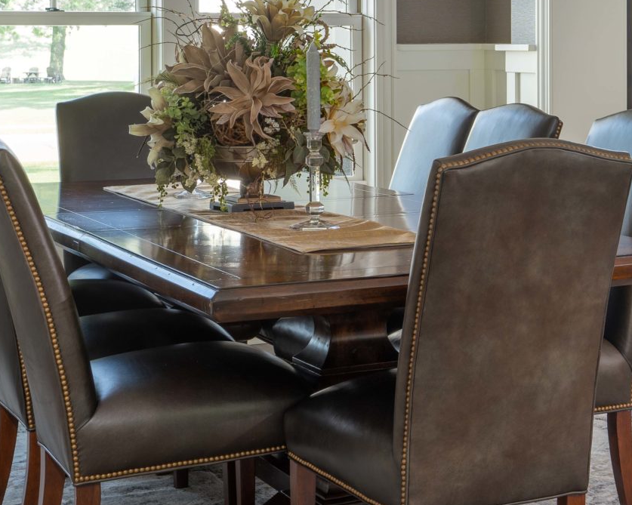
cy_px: 70
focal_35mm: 85
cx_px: 621
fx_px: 1589
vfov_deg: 17.8
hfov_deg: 21.7
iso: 100
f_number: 10
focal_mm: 37
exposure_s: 1/2
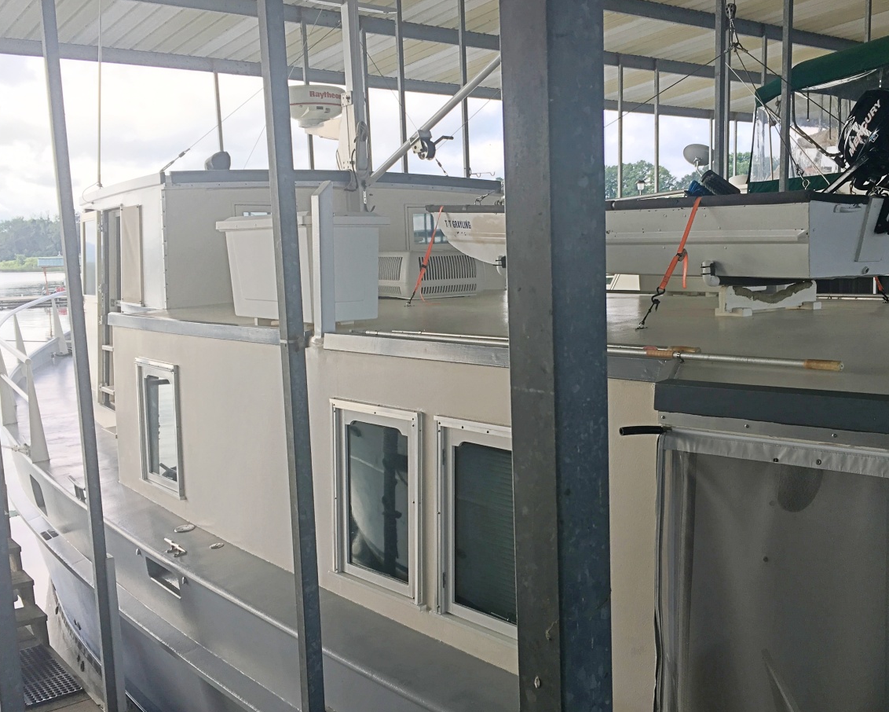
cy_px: 398
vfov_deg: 41.1
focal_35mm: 36
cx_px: 503
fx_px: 947
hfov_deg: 50.1
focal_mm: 4.15
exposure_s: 1/234
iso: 25
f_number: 2.2
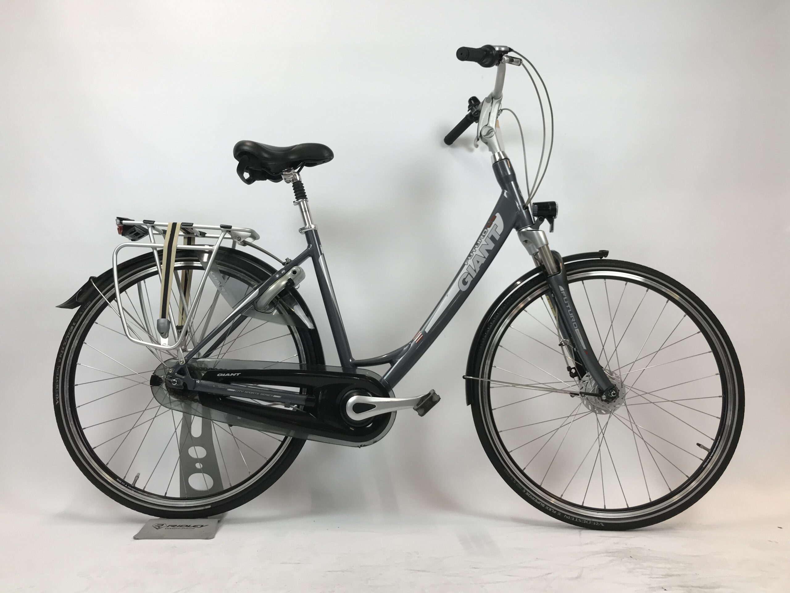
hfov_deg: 63.4
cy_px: 296
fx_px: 639
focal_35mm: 28
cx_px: 395
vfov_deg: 49.7
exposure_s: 1/50
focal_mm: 3.99
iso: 32
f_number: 1.8
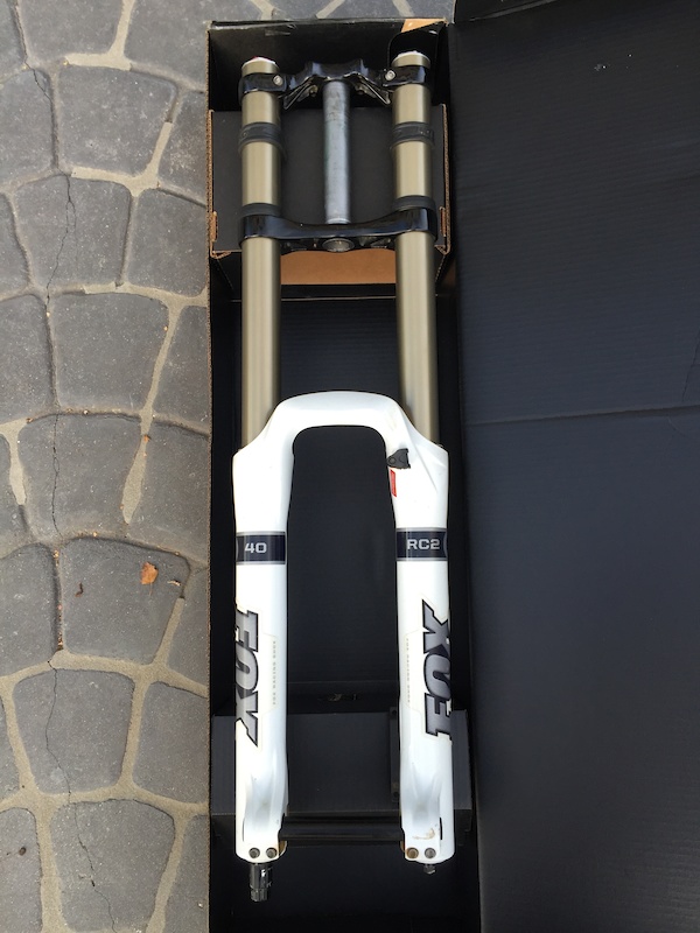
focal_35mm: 29
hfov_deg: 48.2
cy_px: 466
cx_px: 350
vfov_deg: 61.7
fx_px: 782
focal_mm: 4.15
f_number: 2.2
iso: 32
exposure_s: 1/120
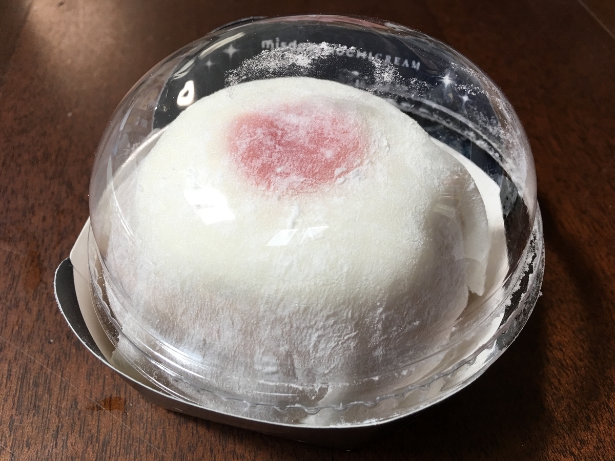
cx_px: 308
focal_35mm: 29
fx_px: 515
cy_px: 230
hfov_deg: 61.7
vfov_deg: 48.2
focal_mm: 4.15
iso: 40
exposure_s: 1/30
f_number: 2.2
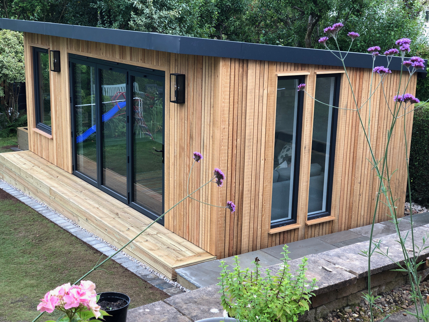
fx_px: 644
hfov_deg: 36.8
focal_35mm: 52
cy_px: 161
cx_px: 214
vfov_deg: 28.0
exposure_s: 1/60
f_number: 2.4
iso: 20
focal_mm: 6
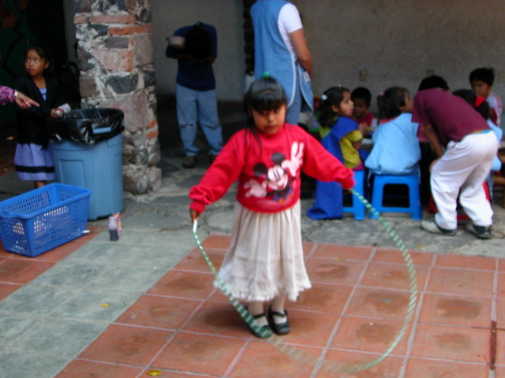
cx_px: 252
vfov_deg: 27.0
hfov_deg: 35.5
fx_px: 788
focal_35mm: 54
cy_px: 189
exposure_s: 1/143
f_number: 3.2
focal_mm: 8.2
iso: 100
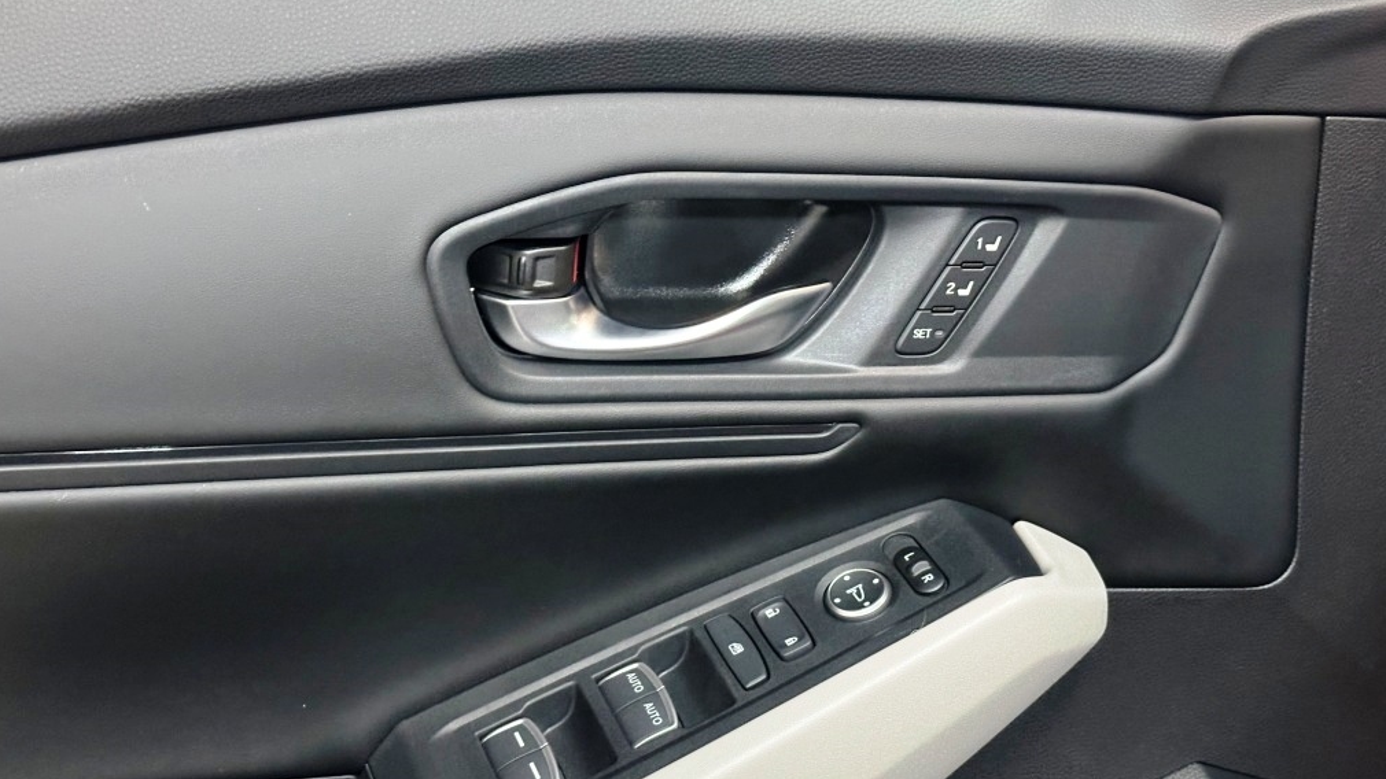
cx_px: 697
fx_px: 1948
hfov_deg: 39.2
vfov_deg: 22.6
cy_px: 498
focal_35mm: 53
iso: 500
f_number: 1.78
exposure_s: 1/30
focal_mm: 6.86
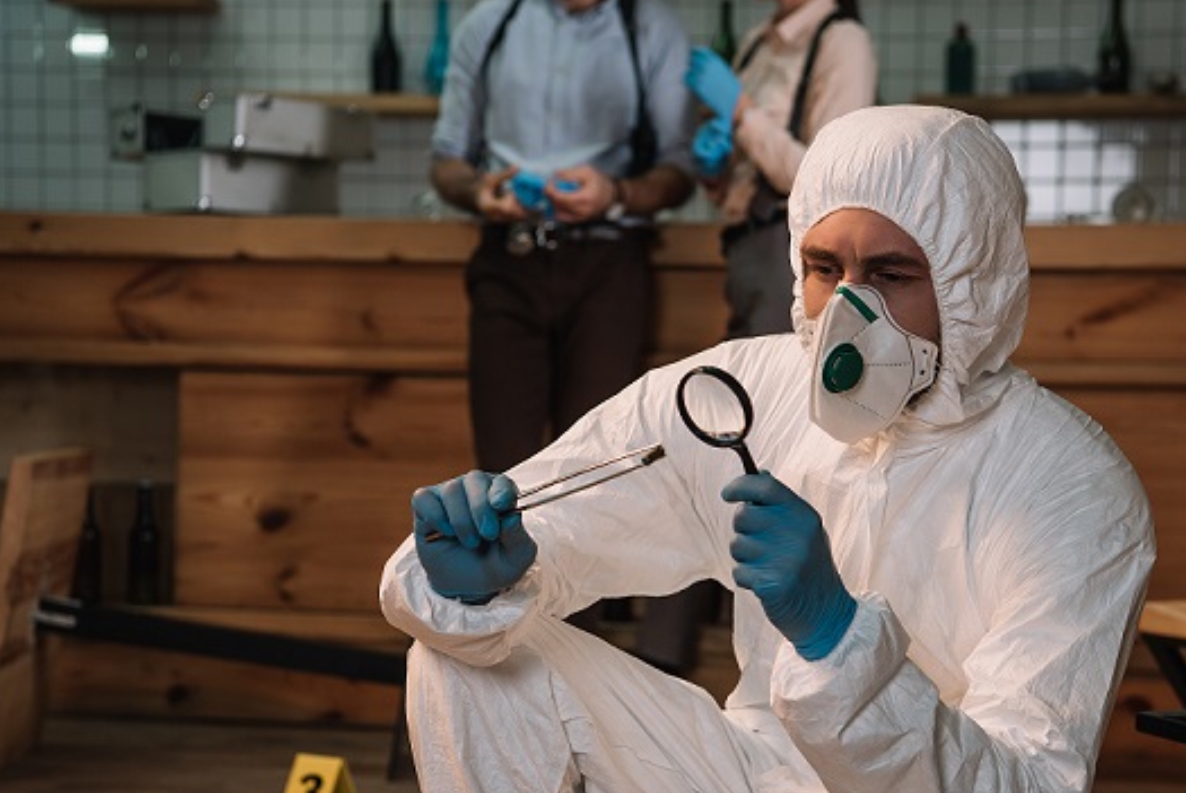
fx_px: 2506
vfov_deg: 18.0
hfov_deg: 26.6
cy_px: 479
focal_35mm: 76
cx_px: 696
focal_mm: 62
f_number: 4
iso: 250
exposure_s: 1/200
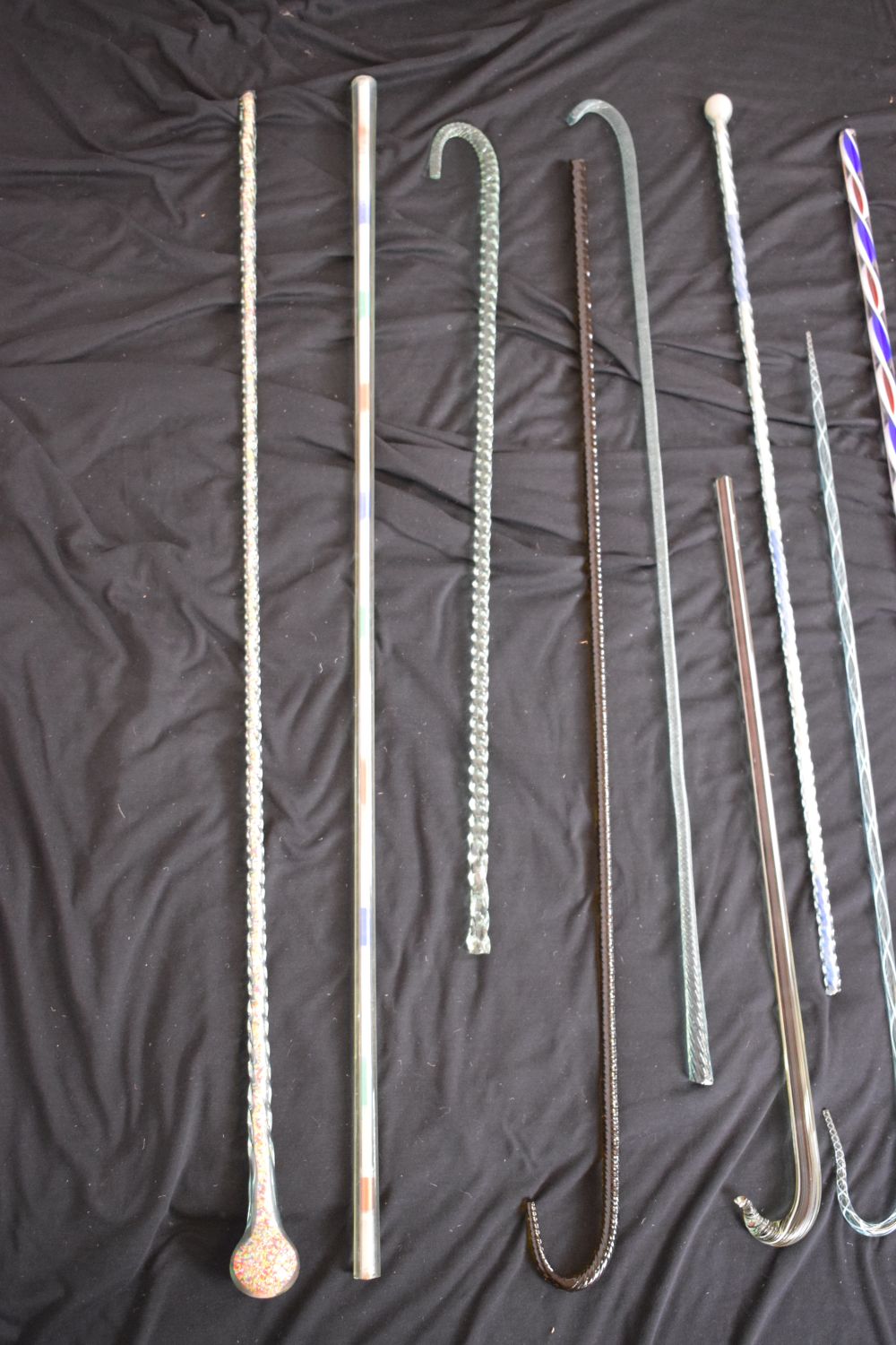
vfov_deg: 51.3
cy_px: 672
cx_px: 448
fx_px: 1400
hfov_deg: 35.5
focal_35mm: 38
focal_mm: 25
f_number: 4
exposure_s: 1/40
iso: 3200
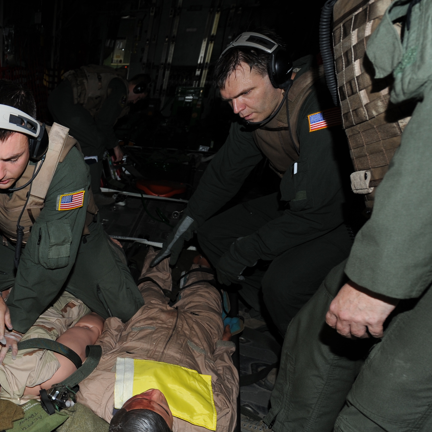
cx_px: -20
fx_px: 424
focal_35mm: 30
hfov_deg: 44.2
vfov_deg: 52.9
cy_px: 290
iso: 400
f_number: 4.5
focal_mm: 16
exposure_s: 1/250
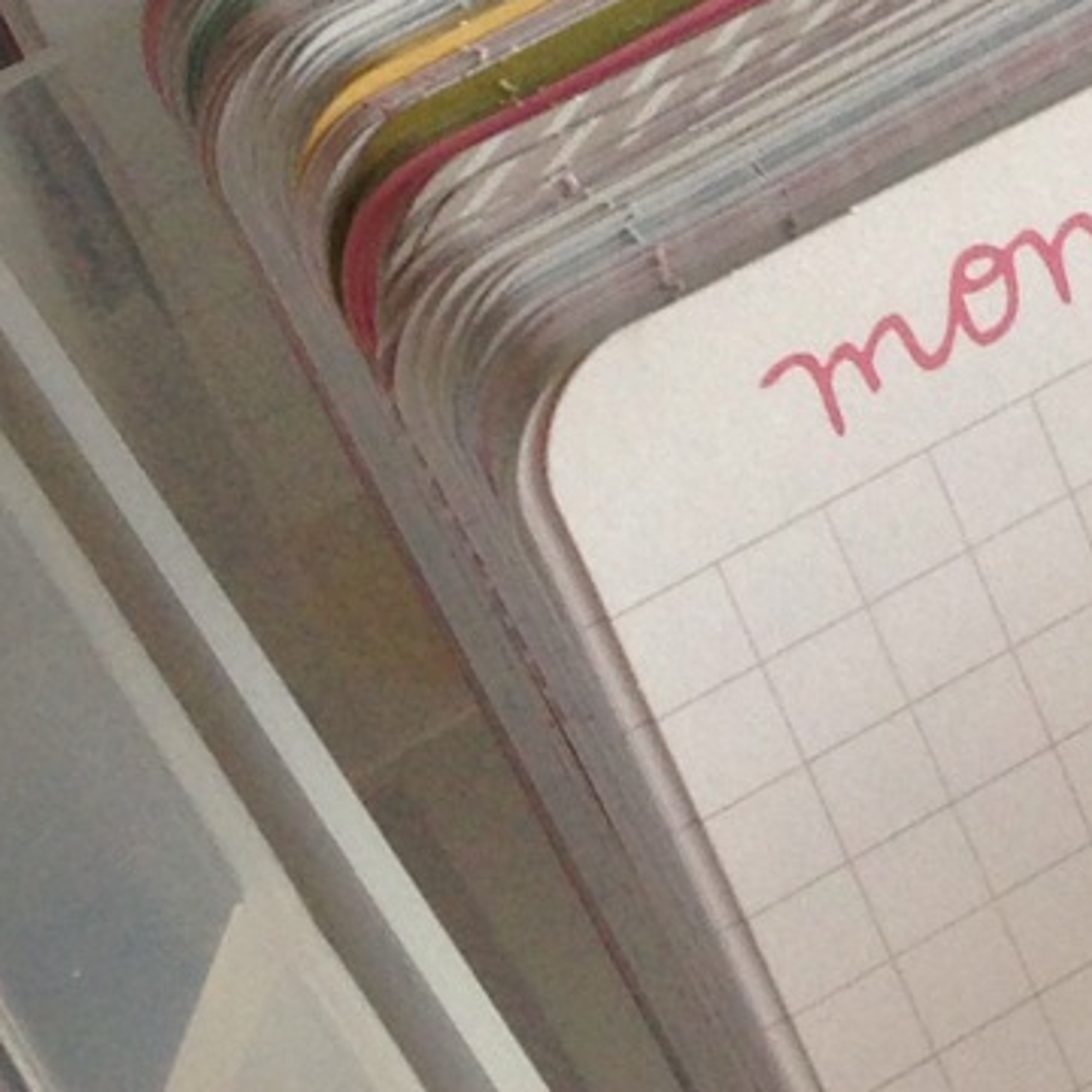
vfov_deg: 10.4
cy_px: -24
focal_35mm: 166
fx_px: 5925
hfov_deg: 9.9
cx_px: 2029
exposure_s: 1/20
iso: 80
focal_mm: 4.12
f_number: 2.4
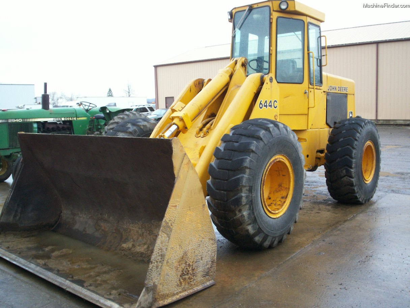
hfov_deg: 51.4
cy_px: 154
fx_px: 426
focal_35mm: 36
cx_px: 205
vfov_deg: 39.7
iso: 100
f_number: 4.5
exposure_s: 1/124
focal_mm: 5.9
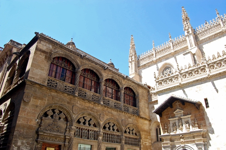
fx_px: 169
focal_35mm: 27
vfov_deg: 47.8
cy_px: 75
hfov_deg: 67.4
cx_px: 113
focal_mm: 18
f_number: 7.1
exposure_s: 1/200
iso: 200
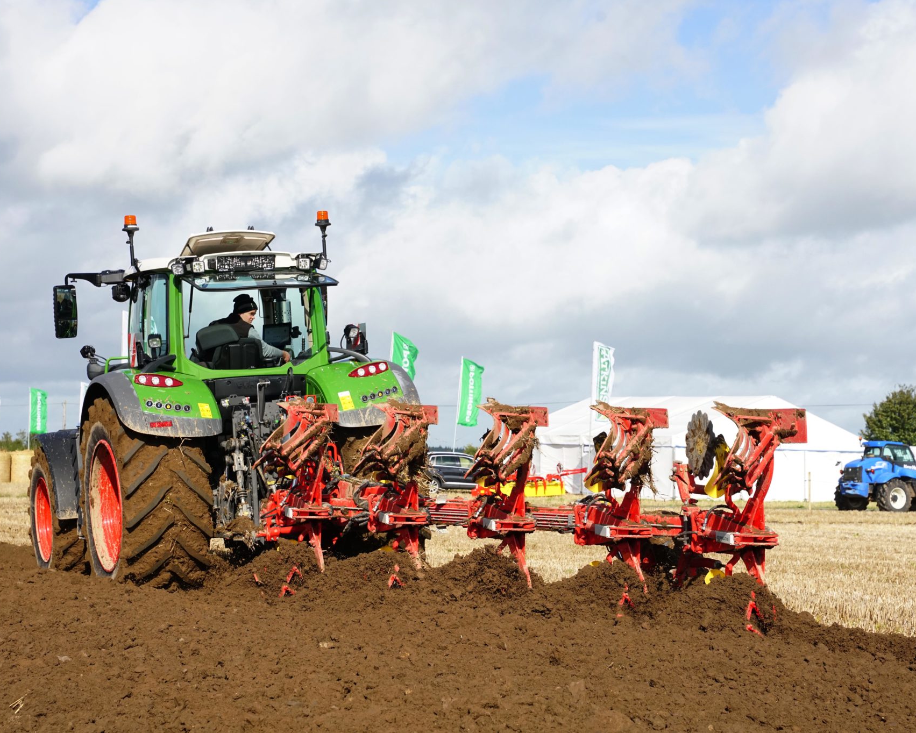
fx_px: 2142
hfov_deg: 24.1
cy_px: 366
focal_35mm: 79
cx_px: 440
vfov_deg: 19.4
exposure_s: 1/2500
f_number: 8
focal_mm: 70
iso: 1250
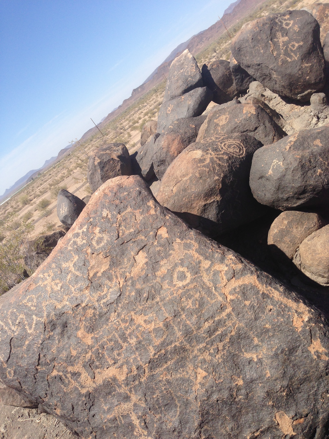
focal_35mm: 33
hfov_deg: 42.9
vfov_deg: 55.4
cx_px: 164
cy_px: 220
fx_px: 418
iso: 50
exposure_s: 1/1595
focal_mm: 4.13
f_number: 2.4
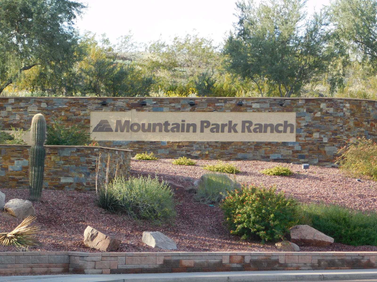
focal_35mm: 170
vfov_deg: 8.7
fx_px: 1851
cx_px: 188
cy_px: 141
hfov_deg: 11.6
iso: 125
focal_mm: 30.1
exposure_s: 1/160
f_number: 5.3
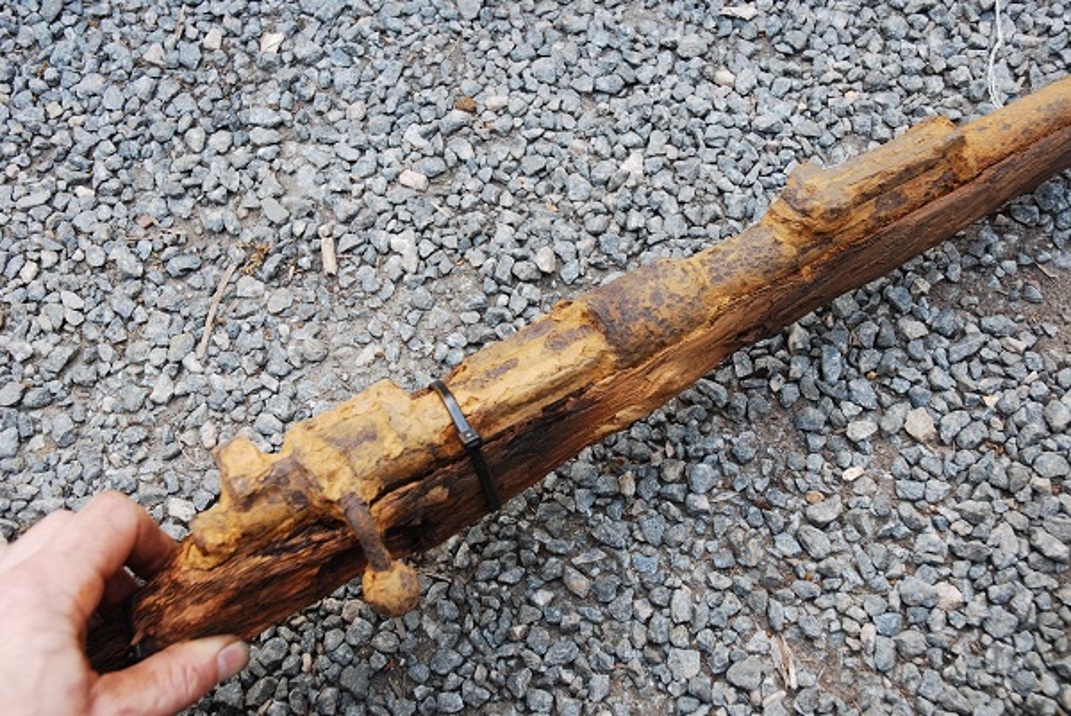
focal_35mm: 44
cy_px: 358
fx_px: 1295
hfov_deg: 44.9
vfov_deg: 30.9
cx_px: 536
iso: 140
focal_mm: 29
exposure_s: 1/125
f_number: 5.6
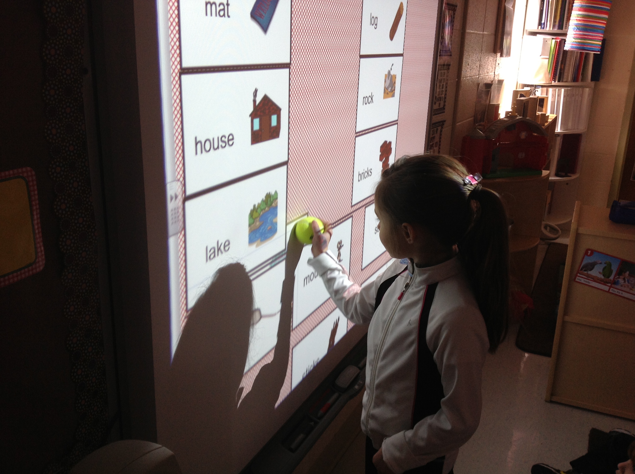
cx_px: 318
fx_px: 641
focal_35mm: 35
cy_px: 237
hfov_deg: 52.7
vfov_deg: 40.6
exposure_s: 1/24
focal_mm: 4.28
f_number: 2.4
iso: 64
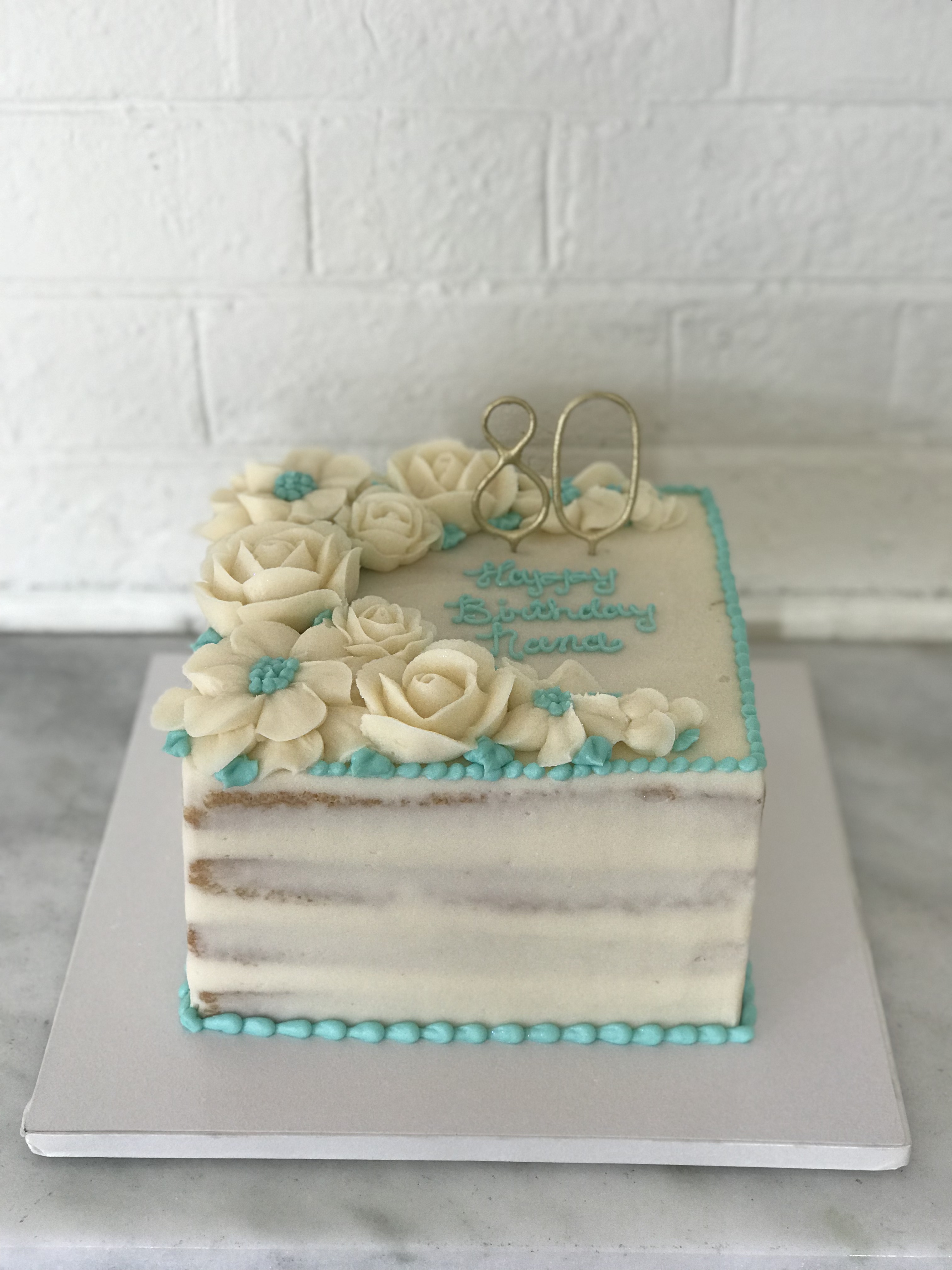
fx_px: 2090
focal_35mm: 57
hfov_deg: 25.7
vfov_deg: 33.8
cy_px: 635
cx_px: 476
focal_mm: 6.6
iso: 64
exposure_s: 1/60
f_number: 2.8
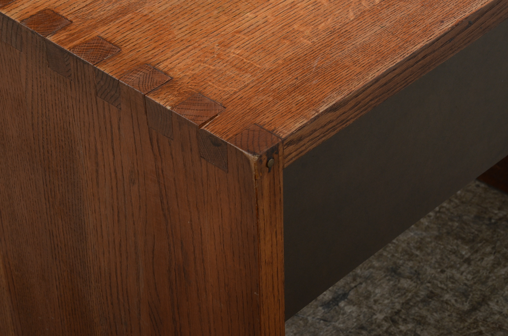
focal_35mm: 99
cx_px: 254
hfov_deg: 20.7
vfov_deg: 13.8
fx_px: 1394
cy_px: 168
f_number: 10
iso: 400
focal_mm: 66
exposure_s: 1/125
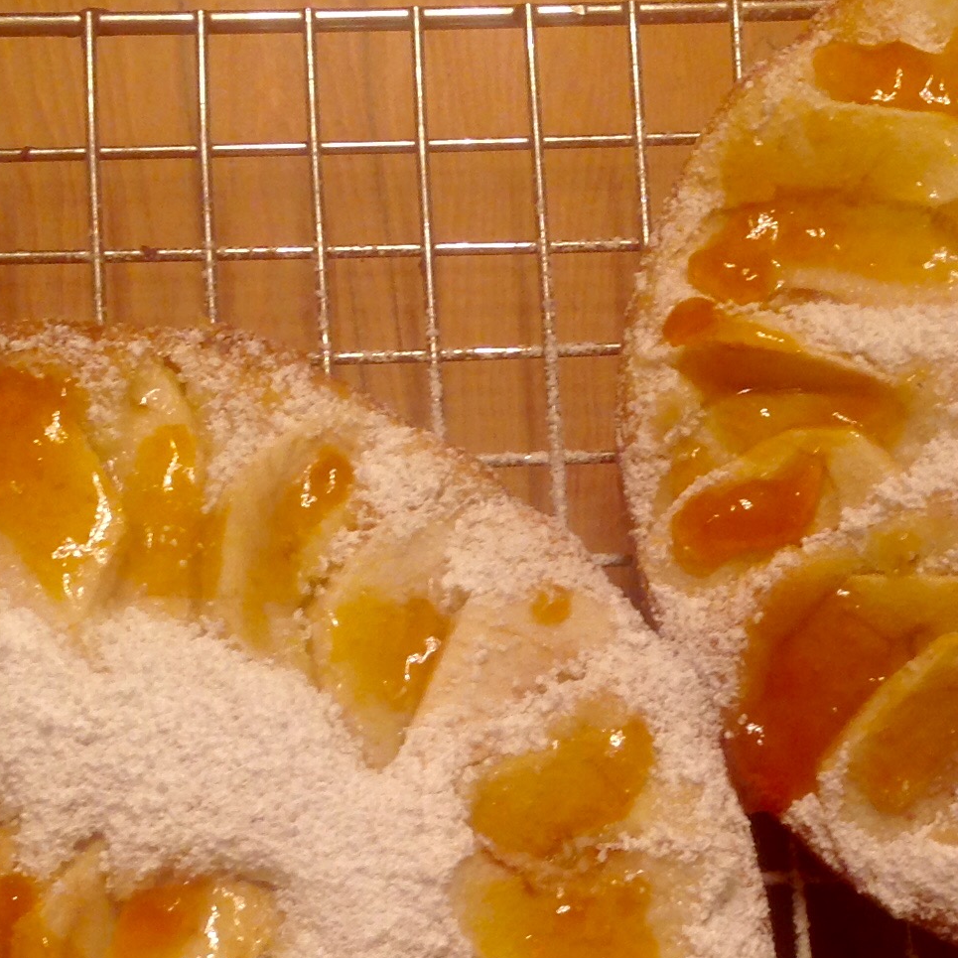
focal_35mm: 83
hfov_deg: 20.8
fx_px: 2599
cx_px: 640
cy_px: 797
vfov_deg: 20.6
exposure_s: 1/15
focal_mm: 4.28
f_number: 2.4
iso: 64
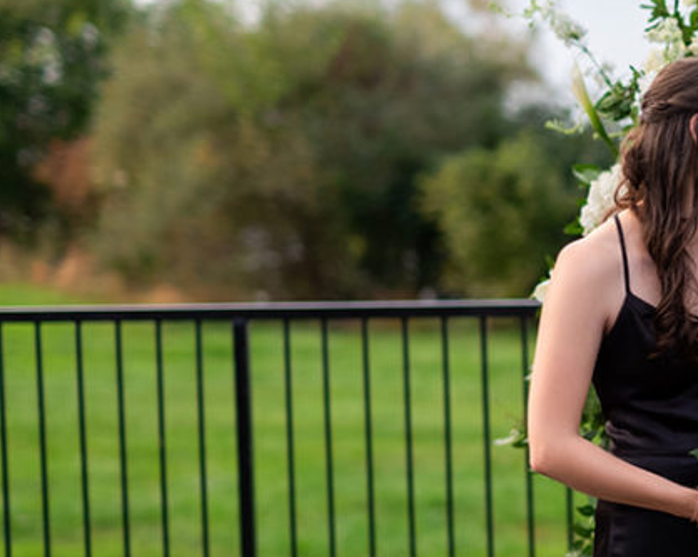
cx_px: 1271
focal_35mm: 226
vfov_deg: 6.8
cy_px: 354
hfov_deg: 8.2
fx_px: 4667
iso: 500
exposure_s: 1/2000
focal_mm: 80
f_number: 2.2
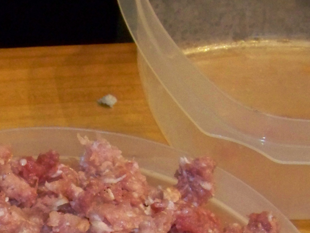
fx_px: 904
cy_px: 278
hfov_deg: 18.8
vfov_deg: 14.2
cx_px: -20
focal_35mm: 101
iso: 400
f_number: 3.2
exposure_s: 1/30
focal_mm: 5.85
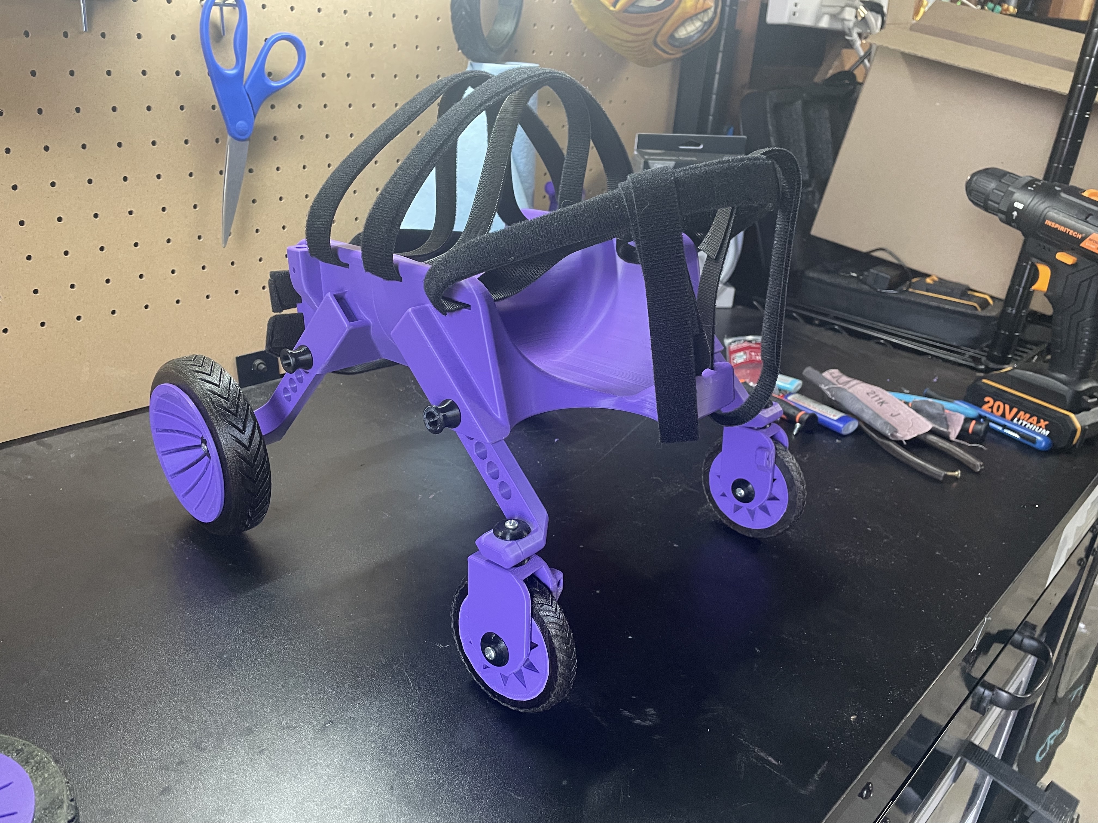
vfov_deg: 53.1
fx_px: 825
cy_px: 412
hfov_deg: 67.3
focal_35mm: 26
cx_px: 549
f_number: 1.6
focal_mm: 4.2
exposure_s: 1/60
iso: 250
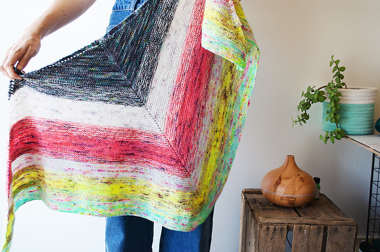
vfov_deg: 34.1
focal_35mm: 39
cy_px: 126
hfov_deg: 49.6
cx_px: 190
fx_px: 411
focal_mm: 26
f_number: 5
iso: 400
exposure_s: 1/100
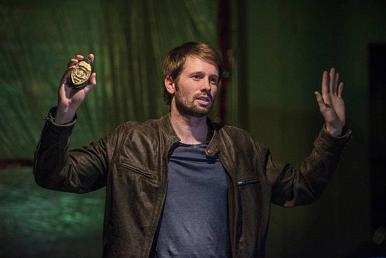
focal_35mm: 116
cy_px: 129
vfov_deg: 11.8
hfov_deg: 17.6
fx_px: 1244
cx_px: 193
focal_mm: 116
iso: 3200
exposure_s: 1/60
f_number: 2.8
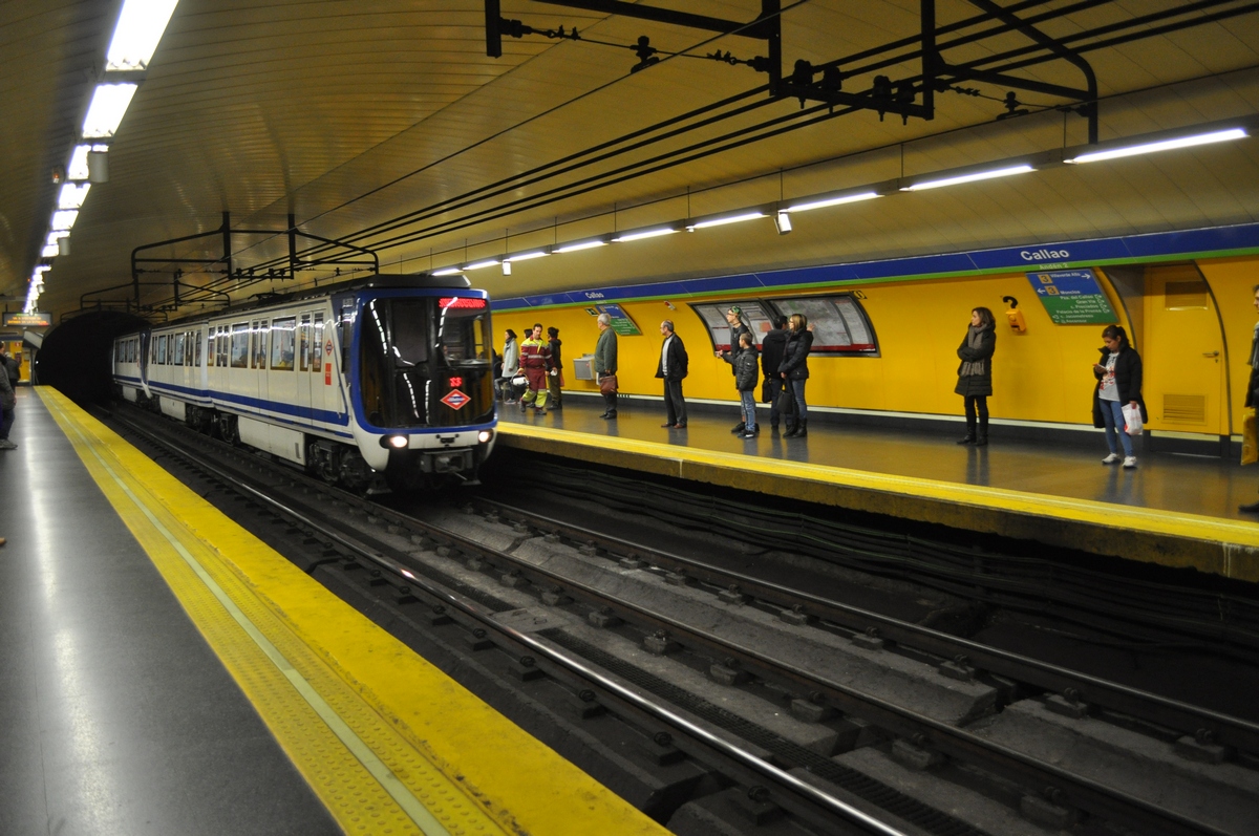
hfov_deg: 62.0
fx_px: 1048
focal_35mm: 30
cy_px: 418
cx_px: 630
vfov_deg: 43.5
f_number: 3.8
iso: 800
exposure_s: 1/60
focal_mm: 20
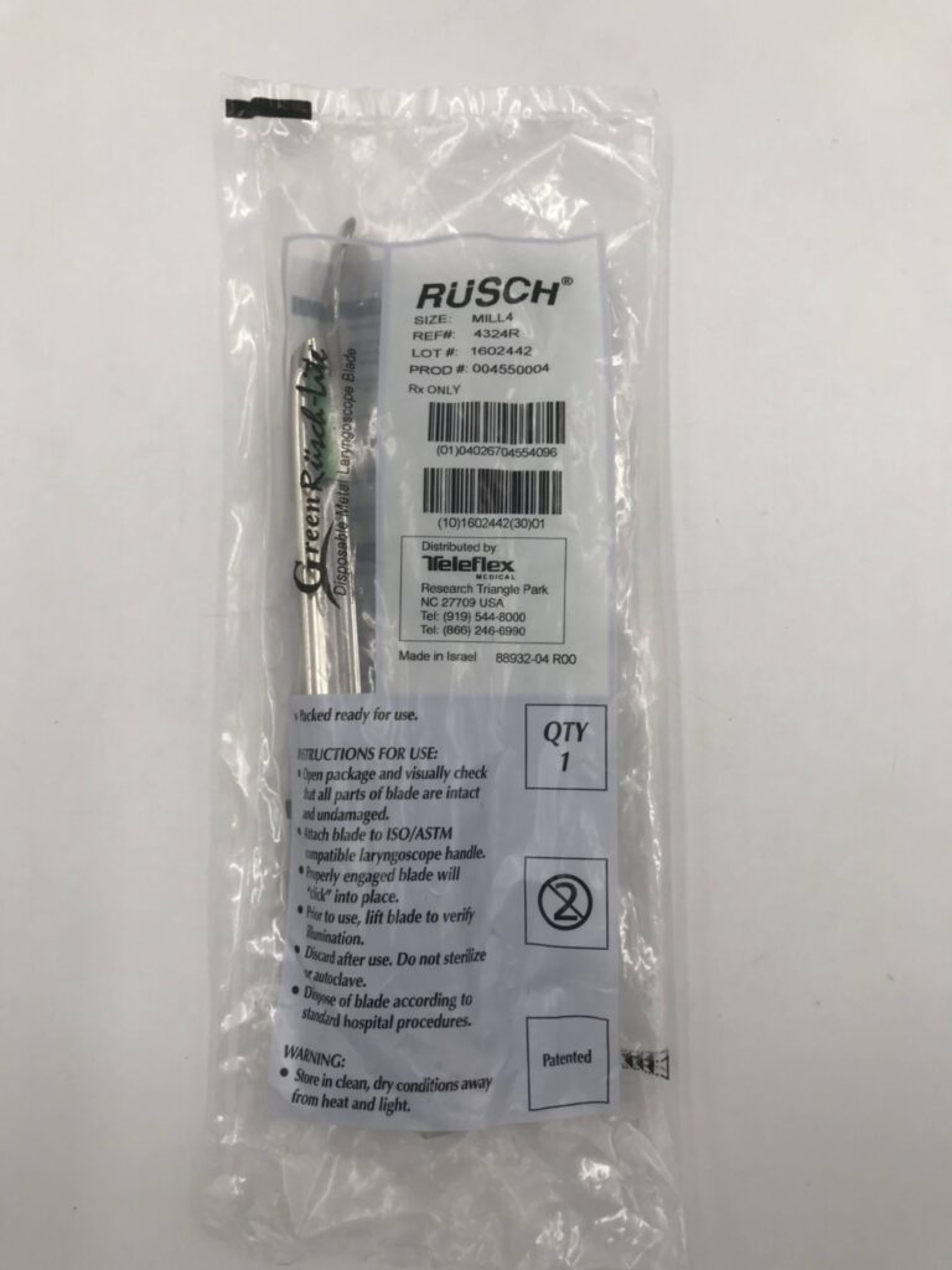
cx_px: 476
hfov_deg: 49.7
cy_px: 635
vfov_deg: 63.4
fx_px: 1027
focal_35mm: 28
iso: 20
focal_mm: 3.99
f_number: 1.8
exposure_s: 1/166
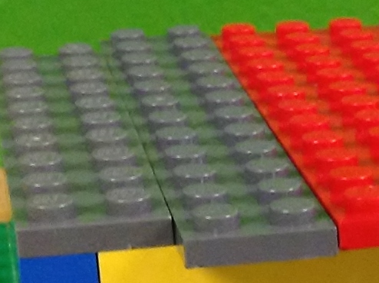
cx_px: 540
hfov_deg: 11.1
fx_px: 1891
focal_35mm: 173
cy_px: 370
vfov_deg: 8.4
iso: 160
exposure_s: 1/24
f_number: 2.4
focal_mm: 3.3
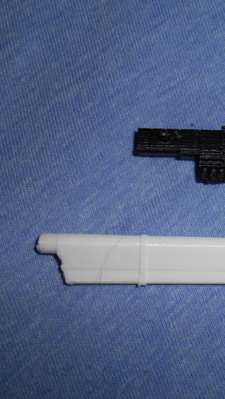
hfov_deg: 29.6
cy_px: 199
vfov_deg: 52.8
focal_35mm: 38
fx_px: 403
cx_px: 211
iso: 80
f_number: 11
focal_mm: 4.7
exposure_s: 1/25
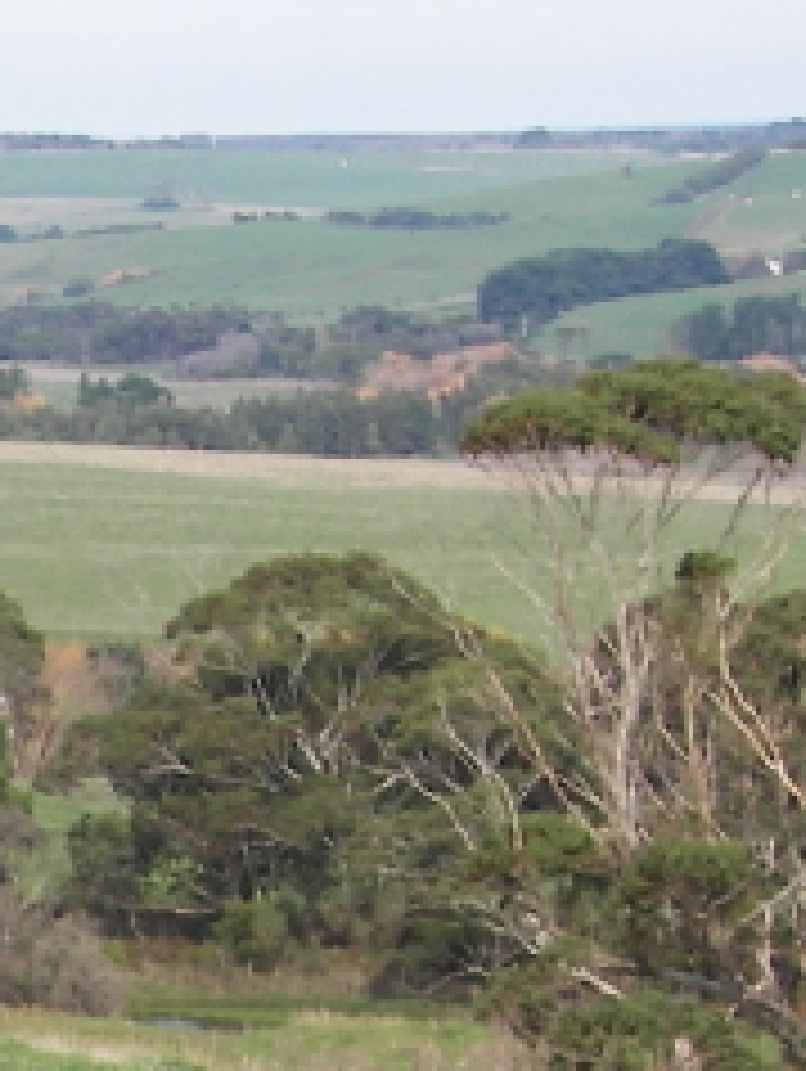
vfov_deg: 5.4
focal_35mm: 365
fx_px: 11311
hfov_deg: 4.0
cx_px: -842
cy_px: 1224
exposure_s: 1/400
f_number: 2.8
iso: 50
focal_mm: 14.1
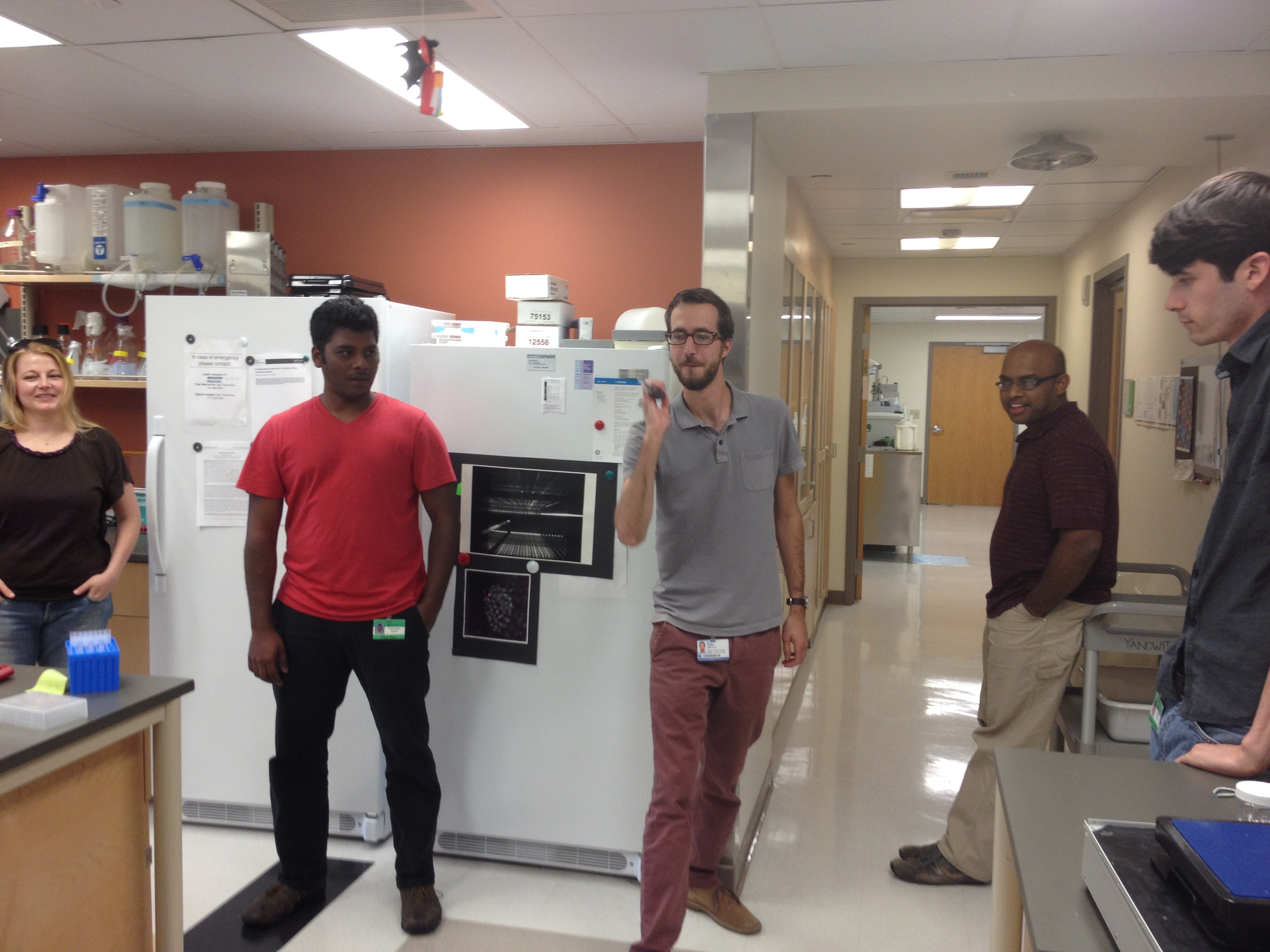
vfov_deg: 40.7
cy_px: 476
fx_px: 1284
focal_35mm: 35
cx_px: 635
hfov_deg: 52.6
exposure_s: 1/30
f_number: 2.4
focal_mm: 4.28
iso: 50
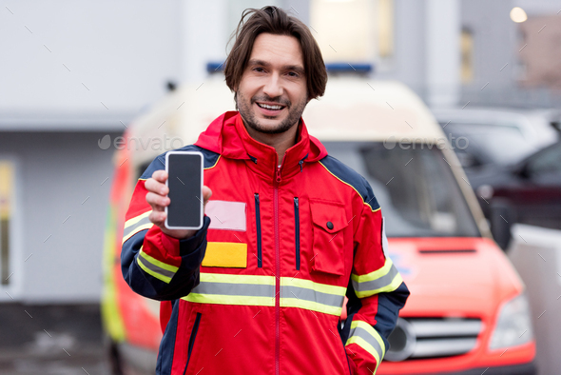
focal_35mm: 102
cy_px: 188
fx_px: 1590
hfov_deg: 20.0
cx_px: 280
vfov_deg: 13.4
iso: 500
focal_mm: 102
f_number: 2.8
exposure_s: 1/160
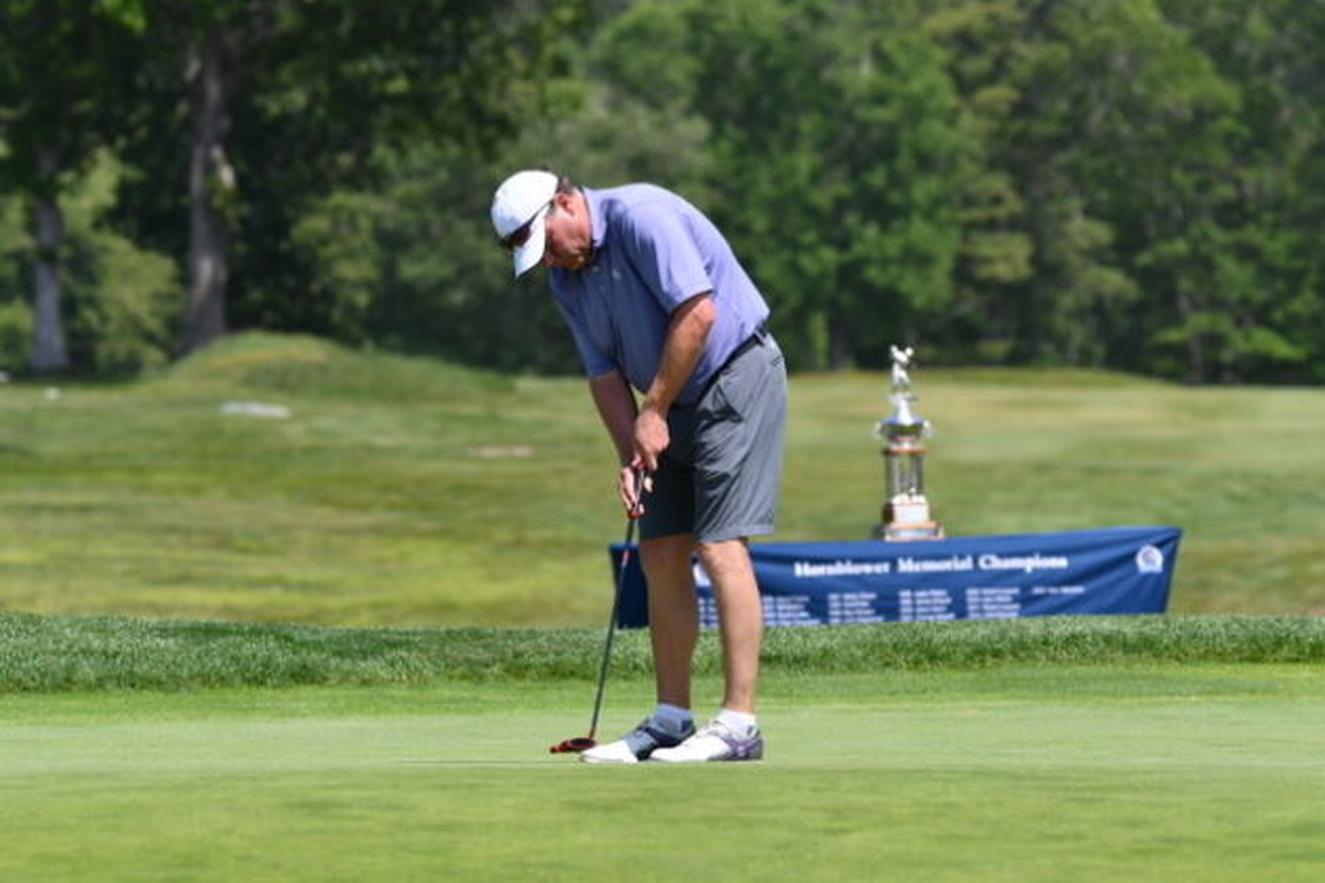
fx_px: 12697
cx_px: 662
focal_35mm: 345
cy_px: 442
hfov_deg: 6.0
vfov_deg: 4.0
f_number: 6.3
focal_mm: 230
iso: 400
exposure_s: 1/1600
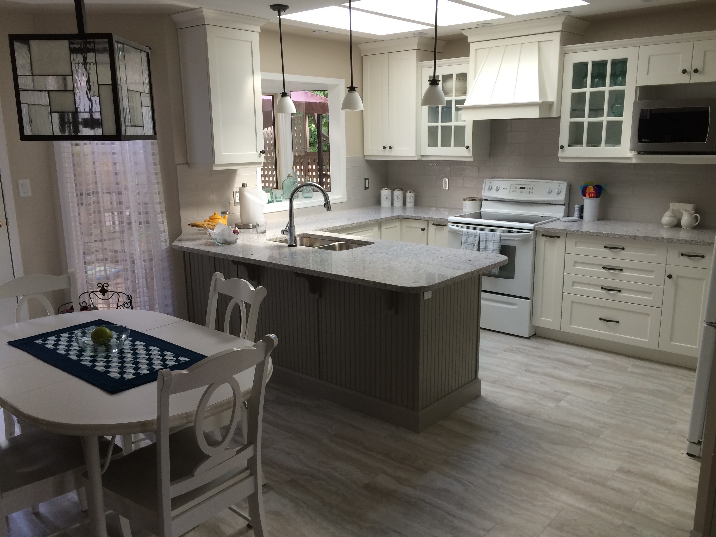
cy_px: 268
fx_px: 600
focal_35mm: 29
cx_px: 358
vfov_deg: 48.2
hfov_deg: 61.7
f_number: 2.2
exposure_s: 1/40
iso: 32
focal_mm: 4.15
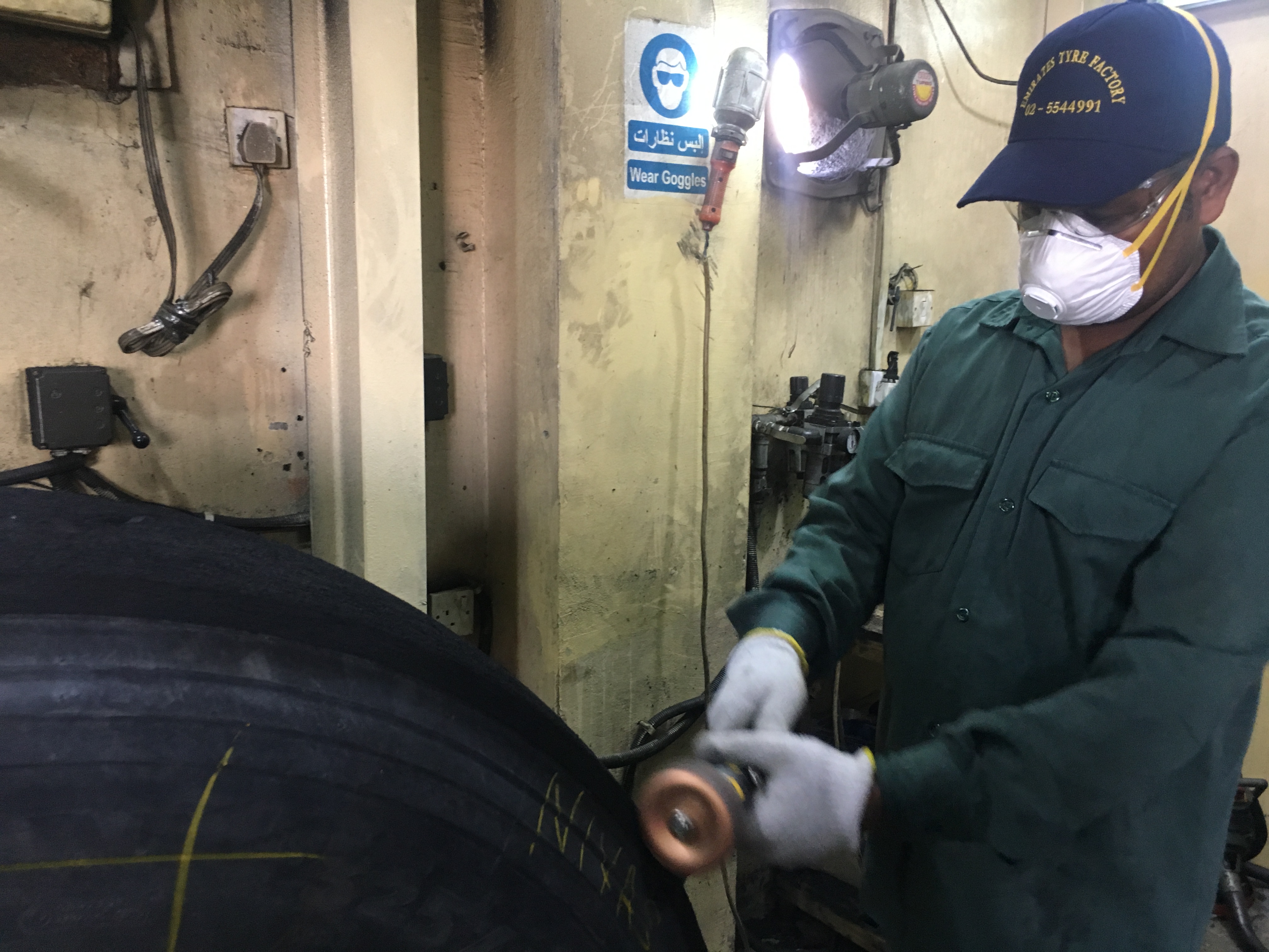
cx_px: 634
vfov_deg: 48.2
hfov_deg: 61.7
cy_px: 476
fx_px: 1063
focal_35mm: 29
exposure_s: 1/33
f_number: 2.2
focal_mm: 4.15
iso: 160
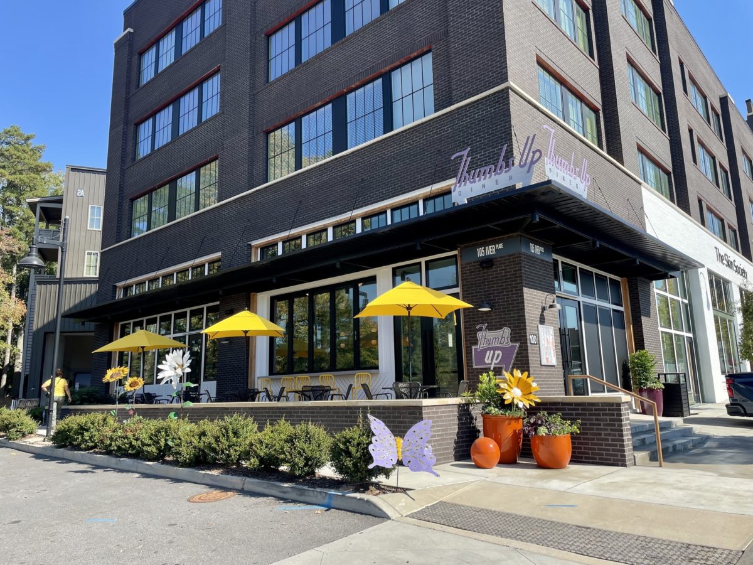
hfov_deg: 67.3
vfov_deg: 53.1
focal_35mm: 26
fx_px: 566
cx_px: 376
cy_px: 282
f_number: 1.6
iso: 32
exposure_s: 1/1435
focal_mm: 4.2
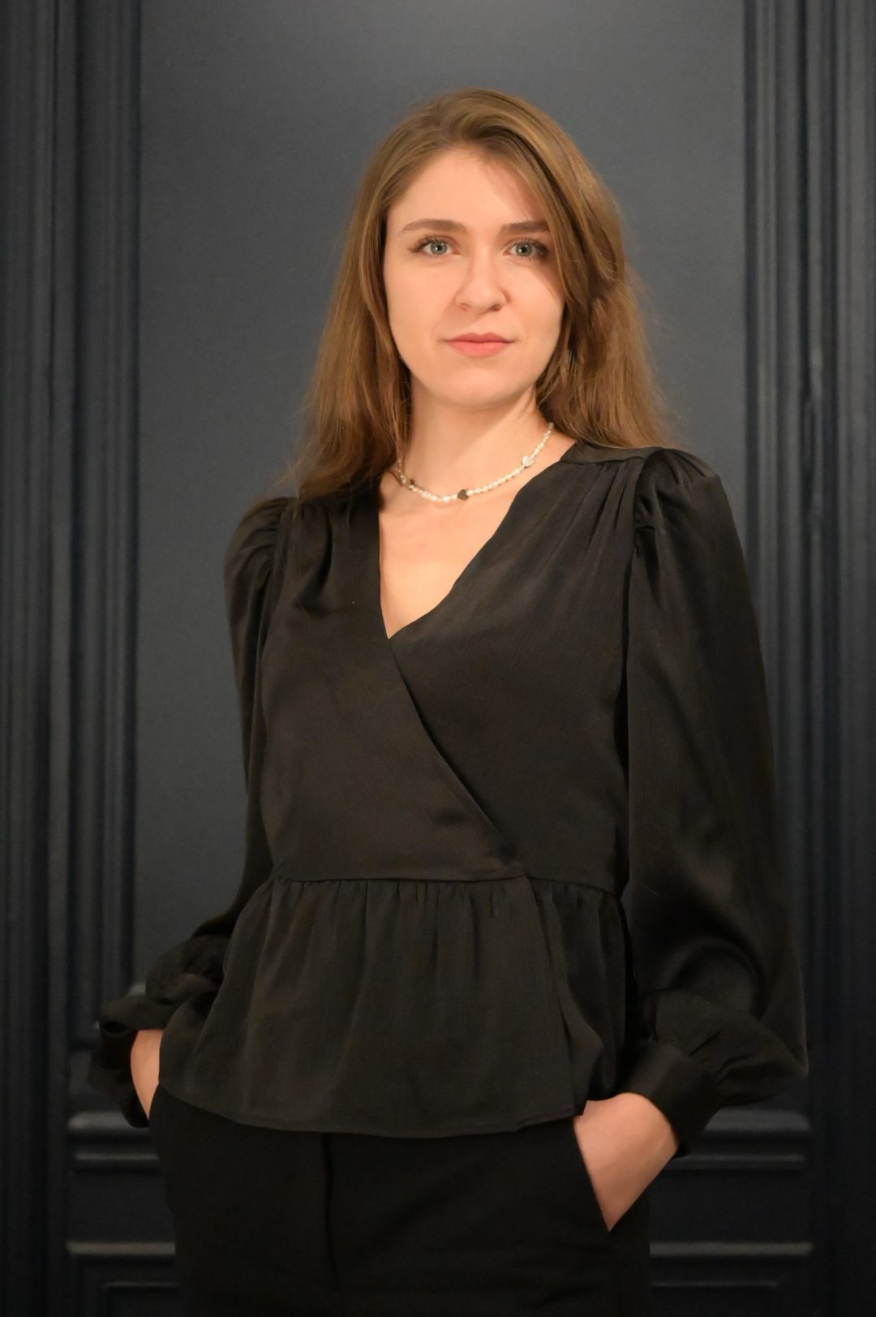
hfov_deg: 27.0
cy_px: 658
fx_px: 1827
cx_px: 438
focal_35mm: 50
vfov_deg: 39.6
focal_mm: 50
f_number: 3
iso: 16000
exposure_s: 1/2000
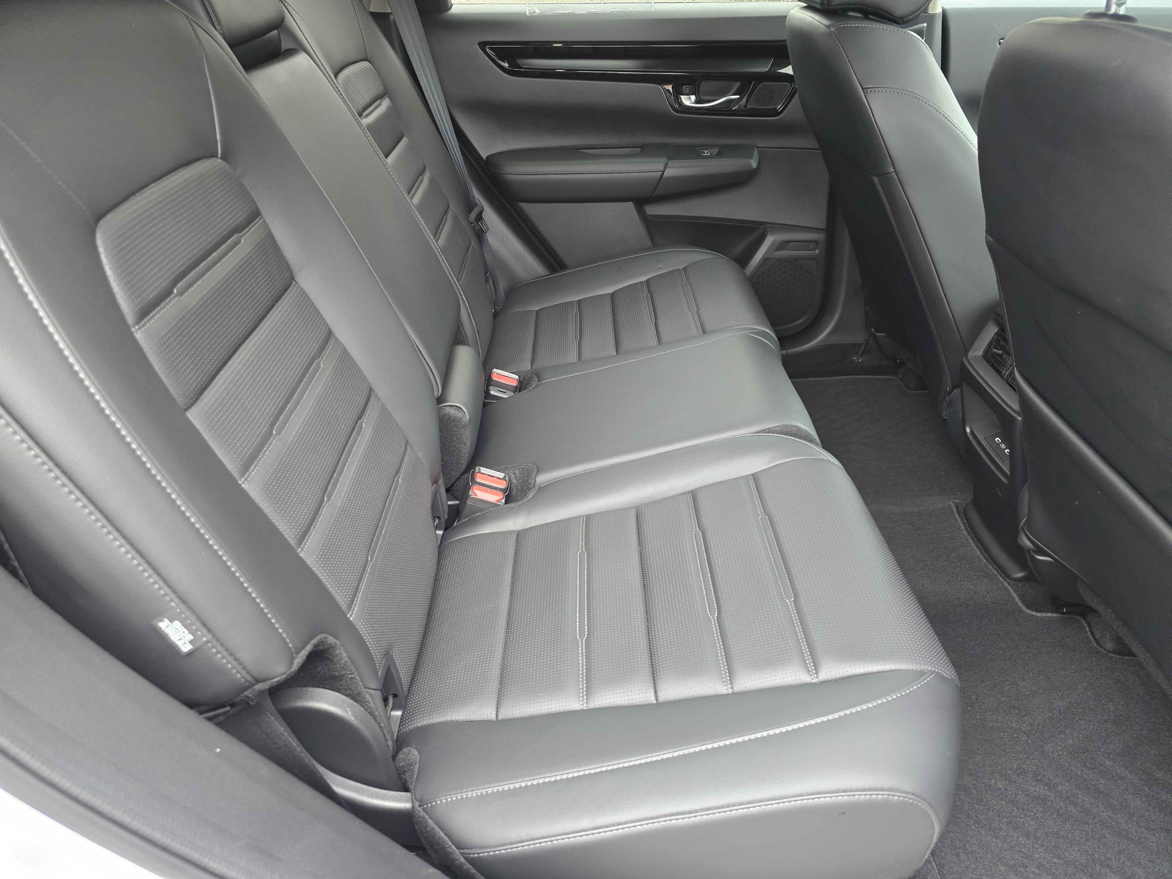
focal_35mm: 23
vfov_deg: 58.9
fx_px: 779
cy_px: 440
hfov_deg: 73.9
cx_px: 586
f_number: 1.7
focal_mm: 6.3
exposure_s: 1/120
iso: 640
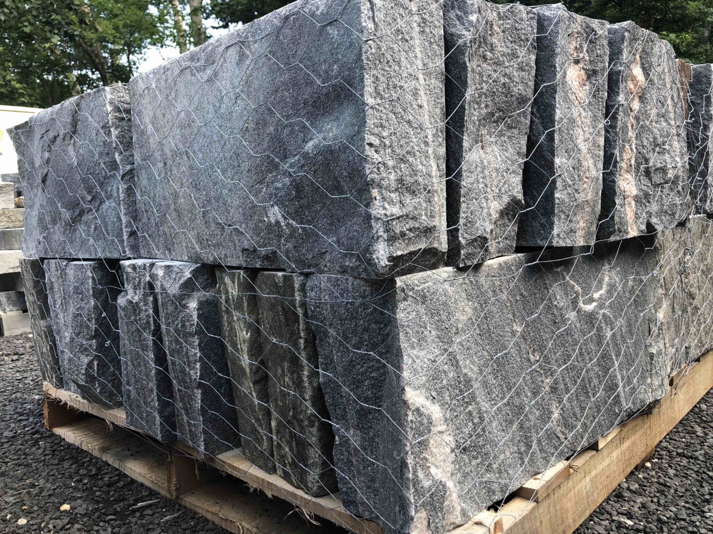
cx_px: 356
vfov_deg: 49.7
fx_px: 577
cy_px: 267
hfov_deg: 63.4
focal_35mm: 28
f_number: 1.8
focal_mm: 3.99
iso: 20
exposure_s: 1/134
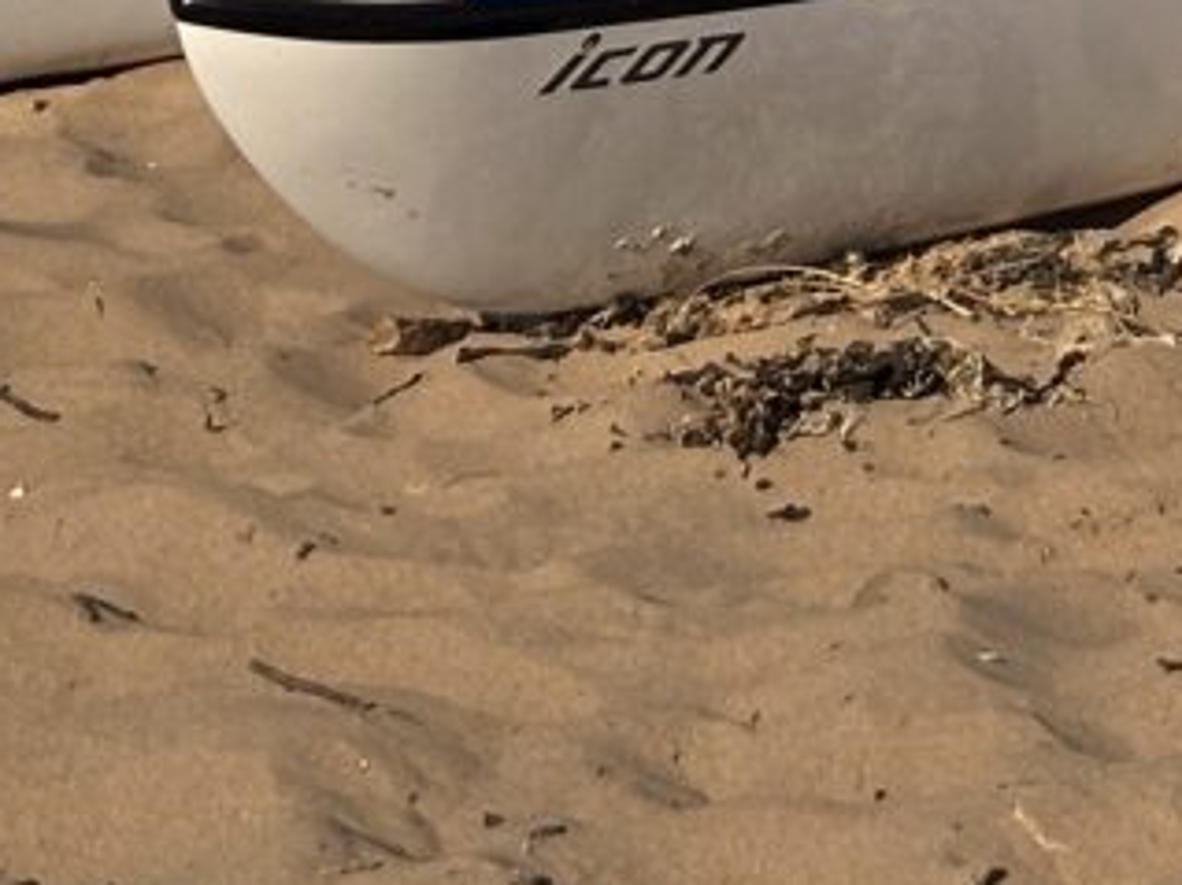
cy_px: -1200
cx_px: 2268
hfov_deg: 8.2
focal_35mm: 231
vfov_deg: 6.2
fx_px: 7885
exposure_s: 1/5000
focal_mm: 6.86
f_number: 1.78
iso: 64
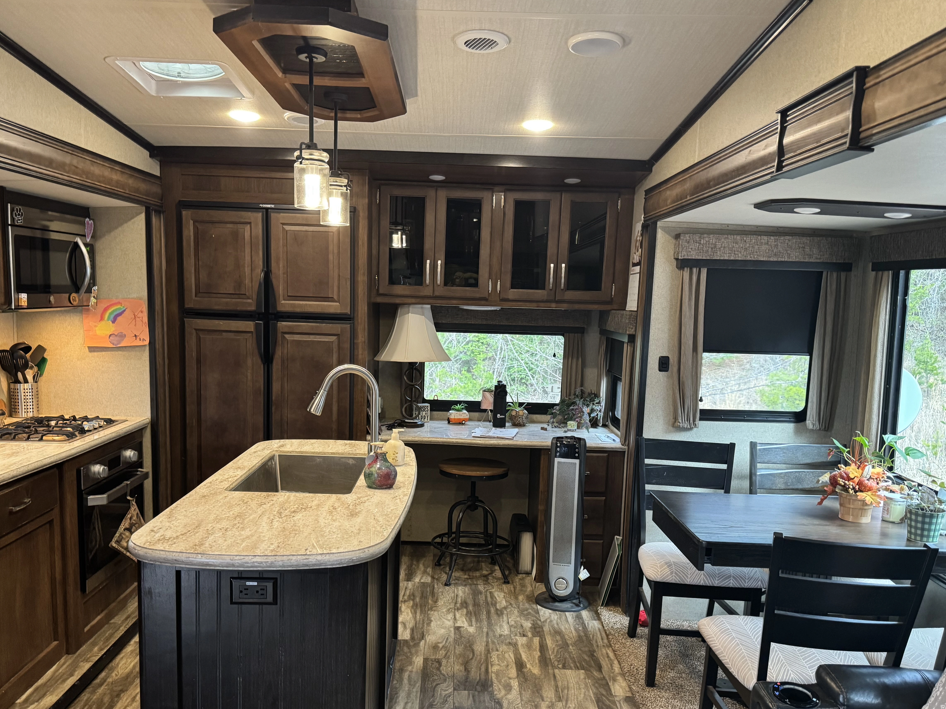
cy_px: 425
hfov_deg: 59.9
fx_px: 820
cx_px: 452
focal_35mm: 30
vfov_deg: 46.5
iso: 500
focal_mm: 6.76
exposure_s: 1/60
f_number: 1.78
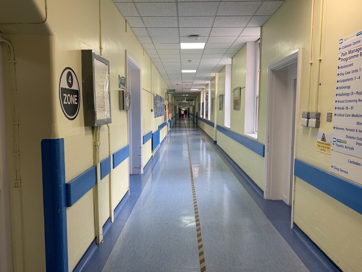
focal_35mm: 26
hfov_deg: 67.3
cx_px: 181
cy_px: 136
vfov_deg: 53.1
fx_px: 272
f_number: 1.8
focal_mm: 4.25
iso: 50
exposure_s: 1/50
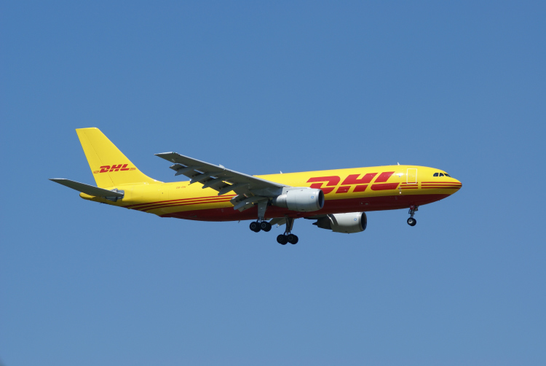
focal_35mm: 202
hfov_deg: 10.1
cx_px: 273
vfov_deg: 6.8
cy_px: 183
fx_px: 3075
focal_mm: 135
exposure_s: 1/640
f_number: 7.1
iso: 100
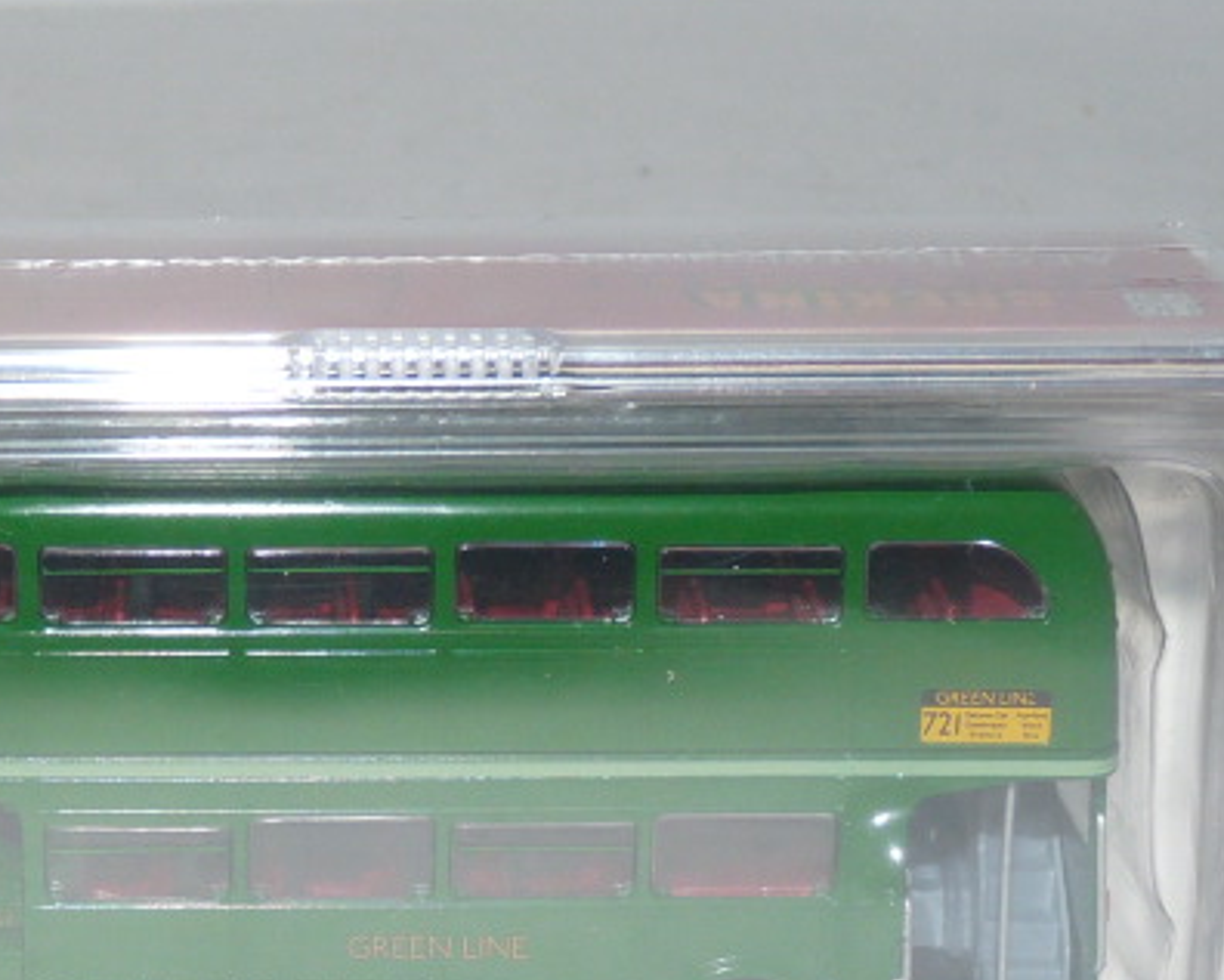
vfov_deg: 12.5
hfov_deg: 15.6
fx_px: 4457
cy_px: 649
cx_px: 396
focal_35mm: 123
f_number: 3
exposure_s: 1/125
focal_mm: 7.8
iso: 100
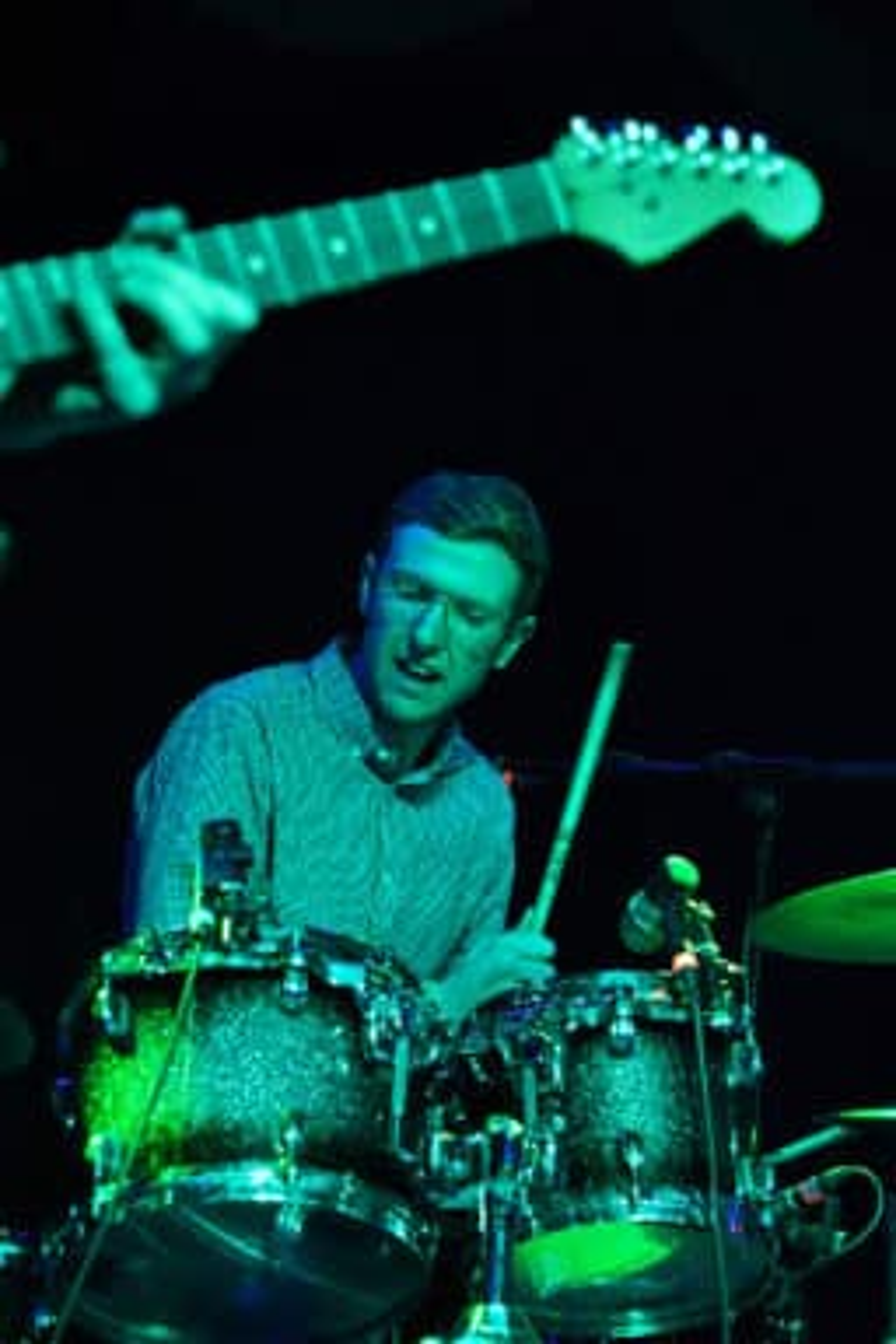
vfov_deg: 15.2
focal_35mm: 135
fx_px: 5040
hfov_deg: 10.2
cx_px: 448
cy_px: 672
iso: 3200
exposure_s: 1/125
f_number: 5.6
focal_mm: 135
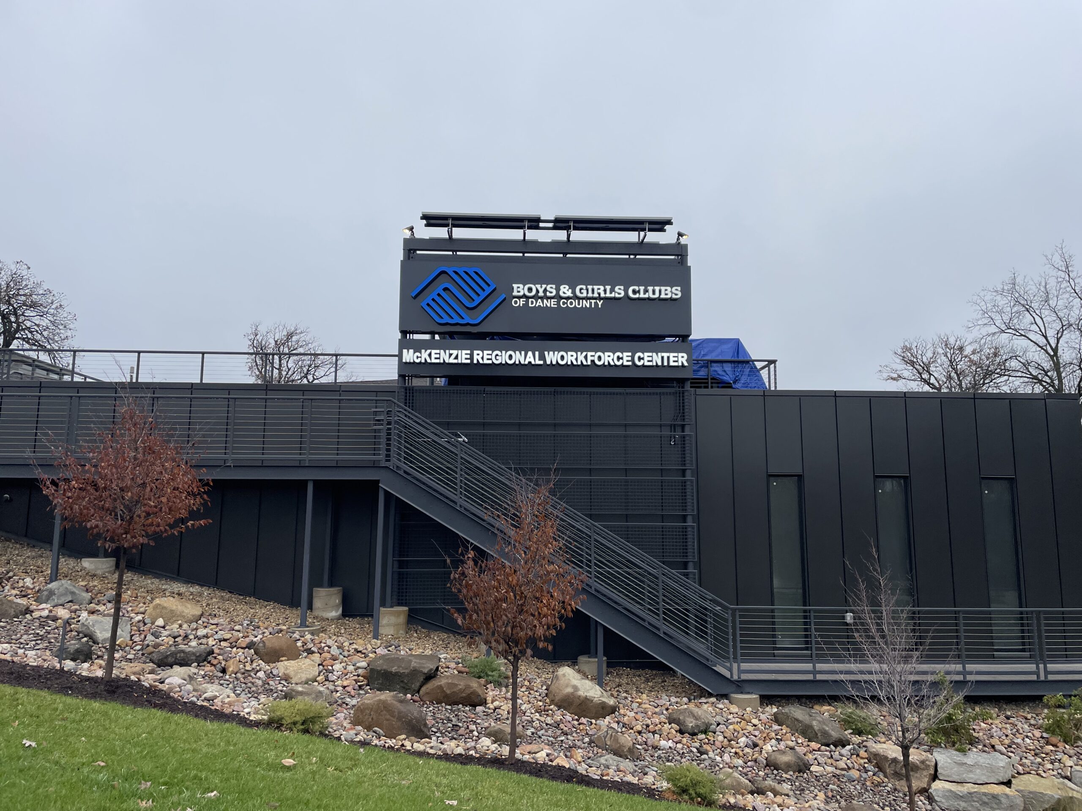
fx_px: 813
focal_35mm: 26
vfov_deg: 53.1
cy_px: 406
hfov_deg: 67.3
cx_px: 541
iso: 32
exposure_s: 1/438
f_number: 1.6
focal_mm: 4.2
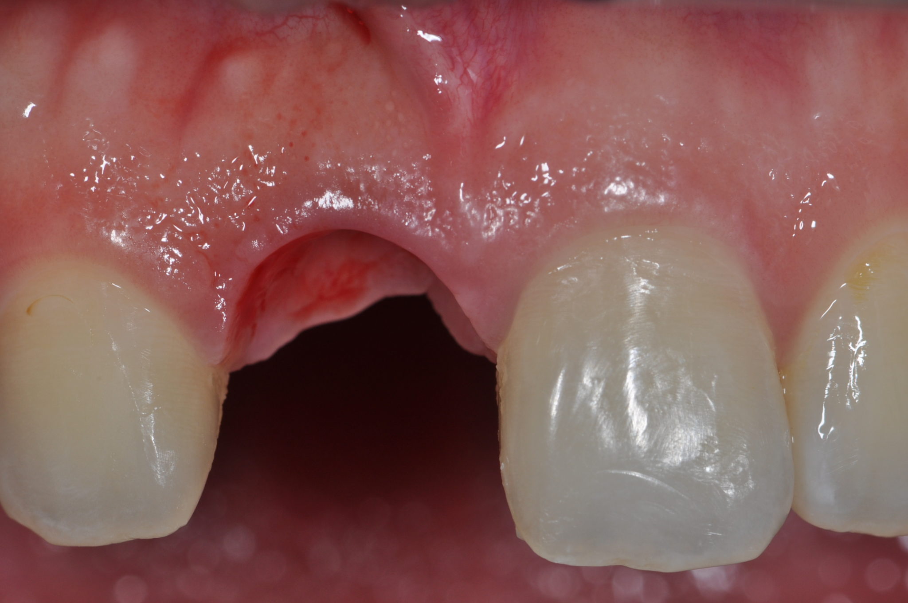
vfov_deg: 8.7
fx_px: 3967
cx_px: 454
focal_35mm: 158
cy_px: 302
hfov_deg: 13.1
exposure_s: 1/160
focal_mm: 105
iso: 200
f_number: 22
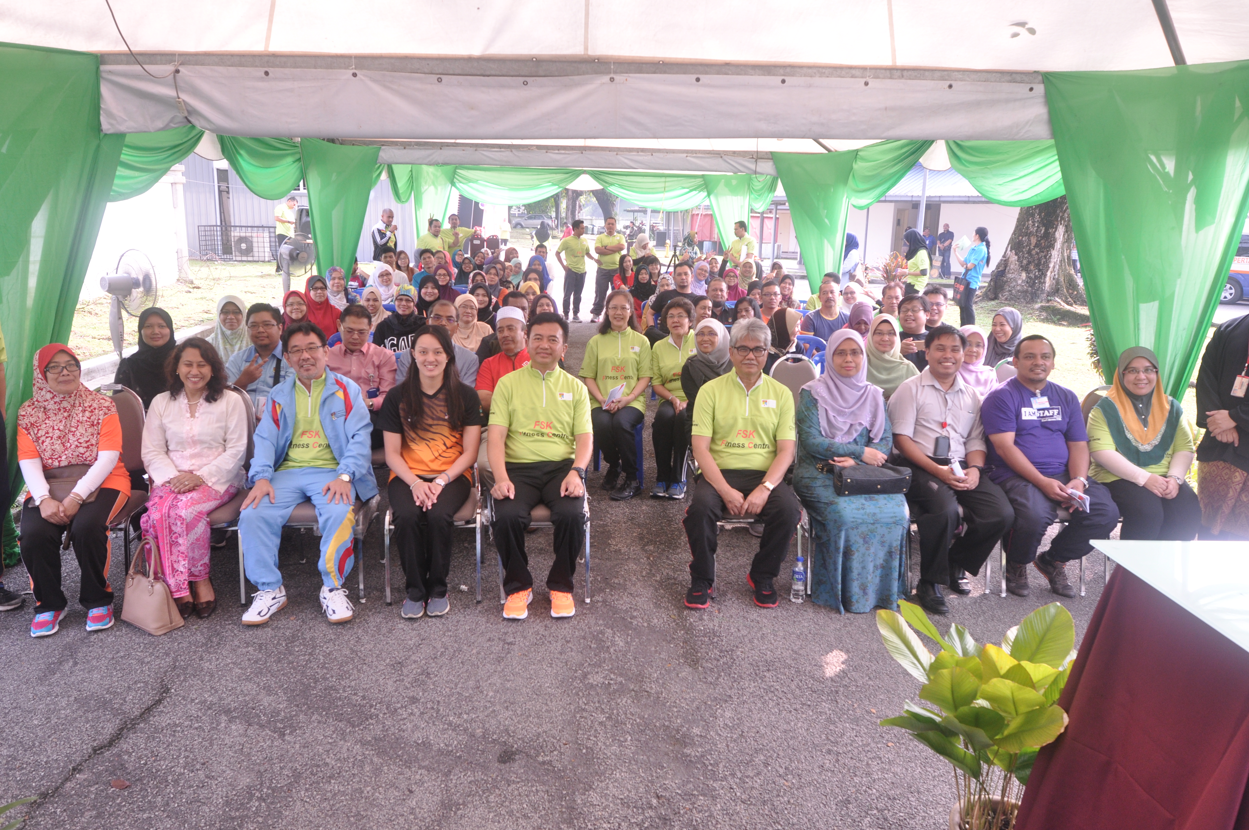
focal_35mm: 24
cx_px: 624
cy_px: 415
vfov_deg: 53.0
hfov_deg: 73.8
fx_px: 832
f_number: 6.3
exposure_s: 1/160
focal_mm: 16
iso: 500
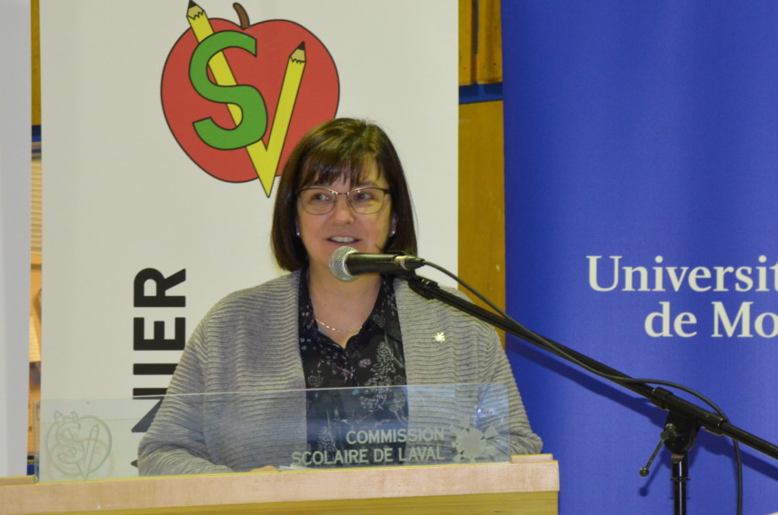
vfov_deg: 11.2
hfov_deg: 16.8
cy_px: 288
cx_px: 497
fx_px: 2631
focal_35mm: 122
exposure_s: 1/30
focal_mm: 58
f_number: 8
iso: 2000
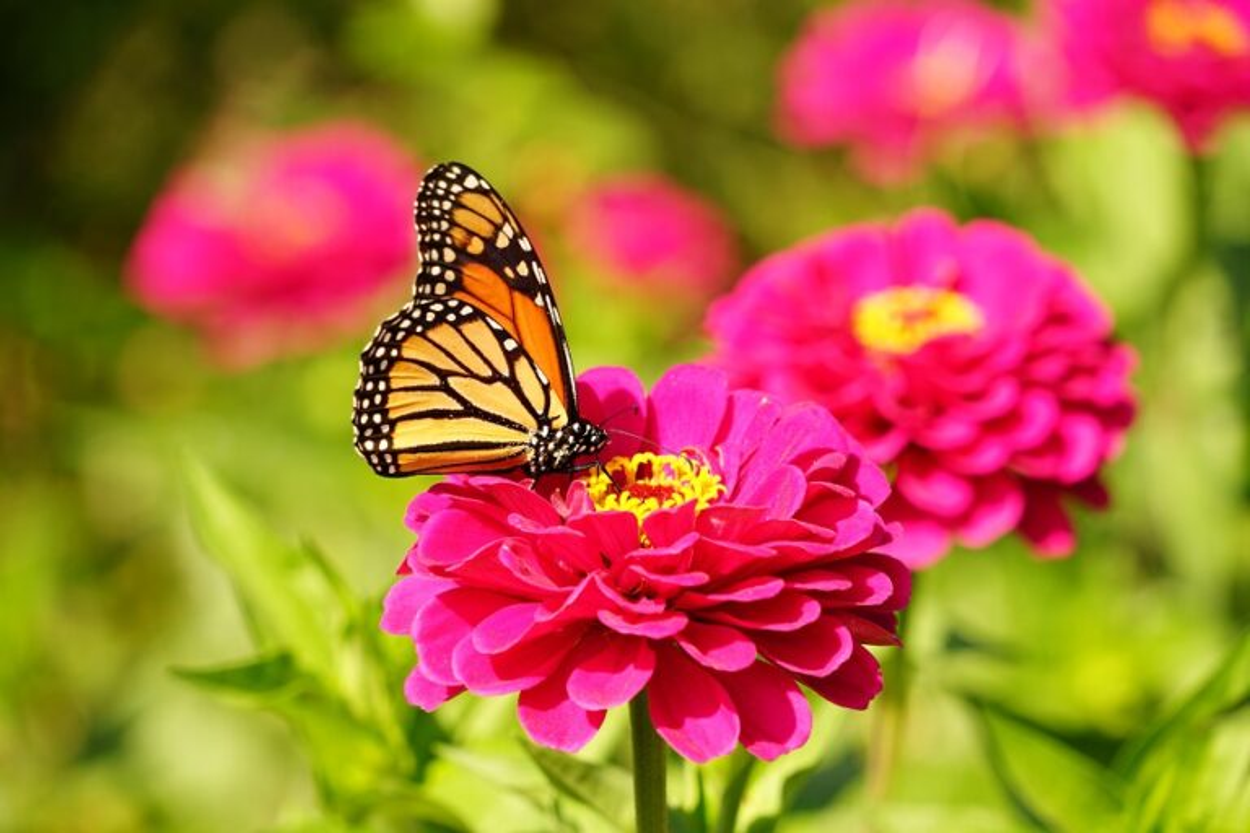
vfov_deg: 5.7
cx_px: 625
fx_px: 8333
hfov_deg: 8.6
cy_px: 416
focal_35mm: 240
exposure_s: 1/250
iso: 250
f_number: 8
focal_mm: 240
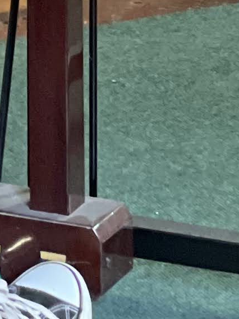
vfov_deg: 5.1
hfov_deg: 4.0
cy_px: -660
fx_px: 3397
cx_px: -10
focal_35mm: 369
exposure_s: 1/33
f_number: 2
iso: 320
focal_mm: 6
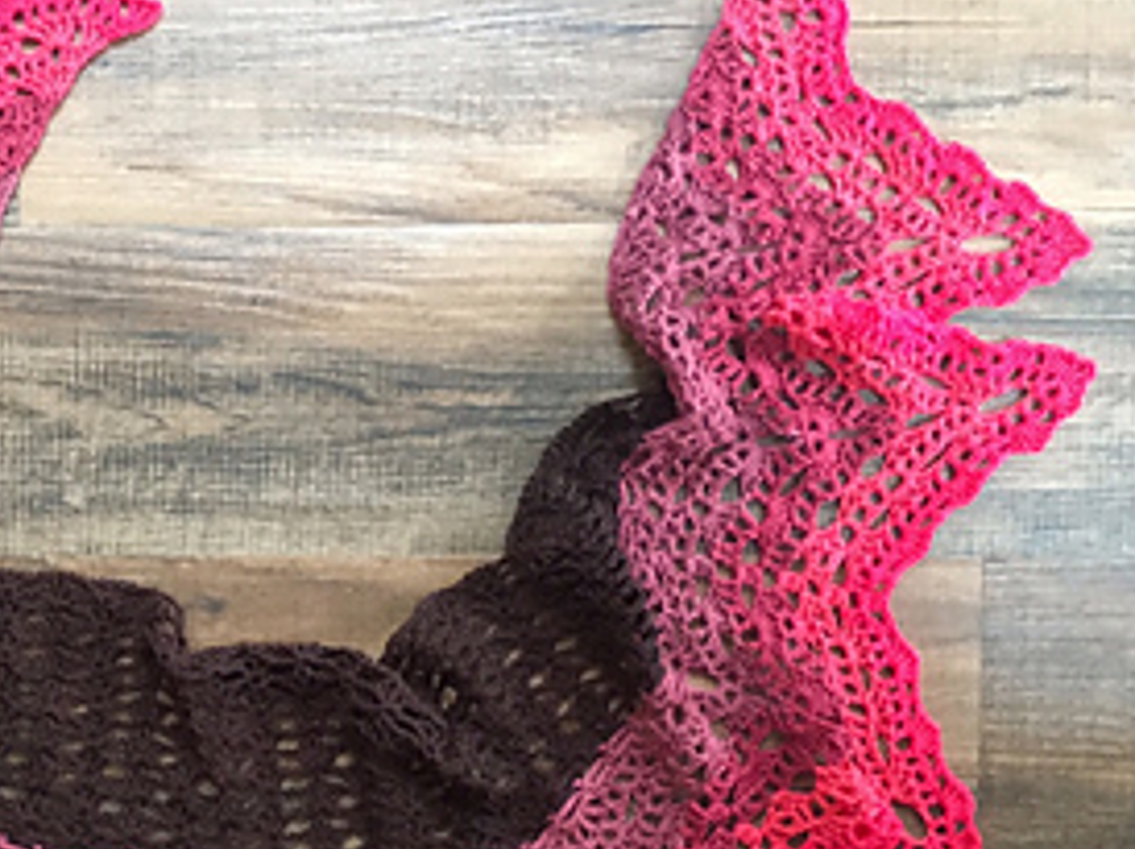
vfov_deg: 27.2
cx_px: 286
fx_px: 1736
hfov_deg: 35.4
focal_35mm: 53
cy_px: 619
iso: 400
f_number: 2.2
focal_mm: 4.15
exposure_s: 1/15
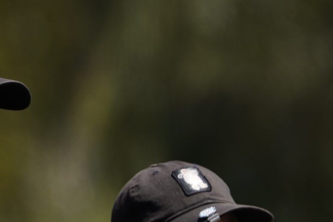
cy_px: 361
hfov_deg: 1.0
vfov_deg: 0.7
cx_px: 144
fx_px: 18236
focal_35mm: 1972
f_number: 9
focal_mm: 600
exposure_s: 1/500
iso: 200
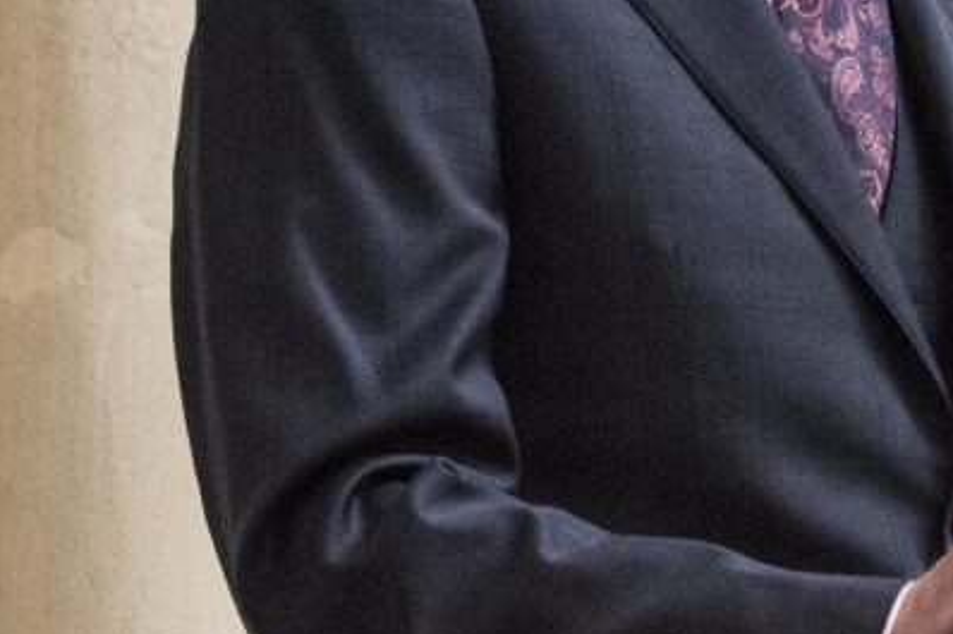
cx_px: 1511
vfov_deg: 3.5
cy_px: -269
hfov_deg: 5.3
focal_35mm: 386
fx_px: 10214
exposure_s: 1/250
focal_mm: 80
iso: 4000
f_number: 5.6
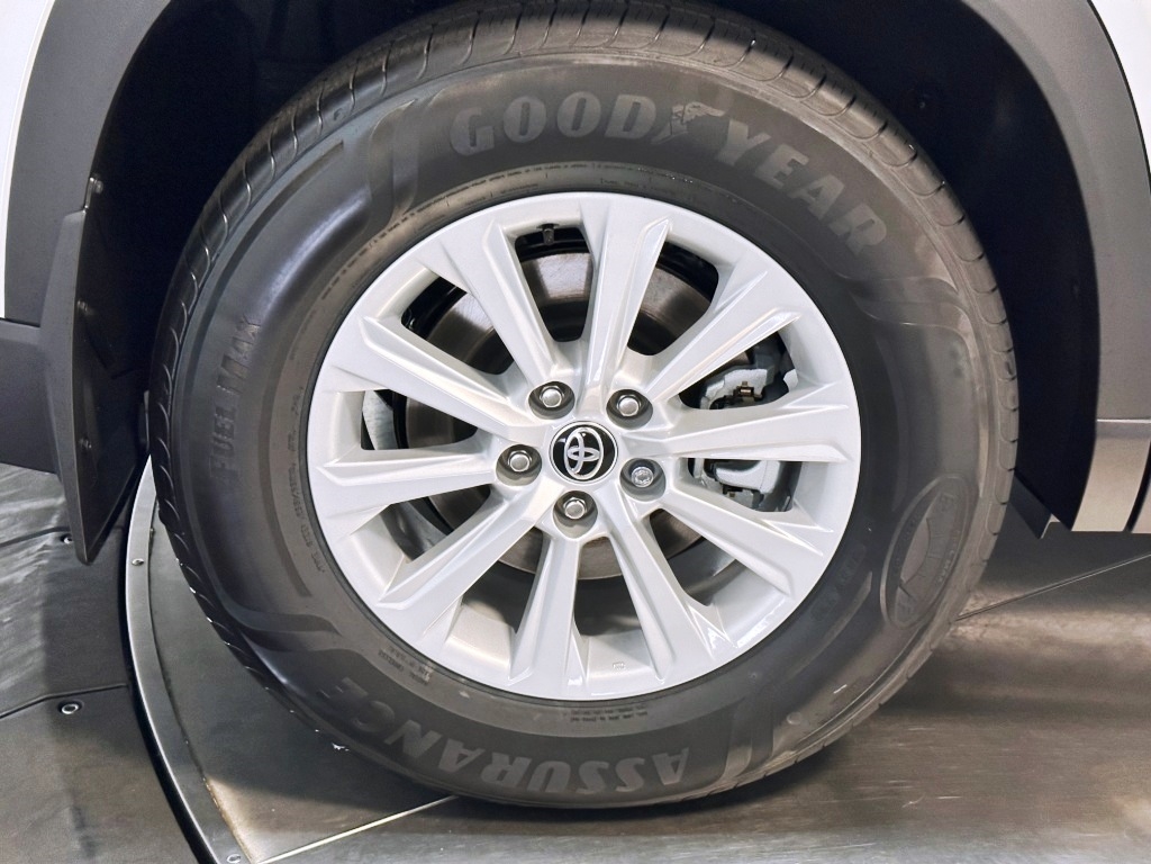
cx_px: 576
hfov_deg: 39.7
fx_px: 1596
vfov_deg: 30.3
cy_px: 432
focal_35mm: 48
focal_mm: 6.86
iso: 500
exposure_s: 1/40
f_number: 1.78
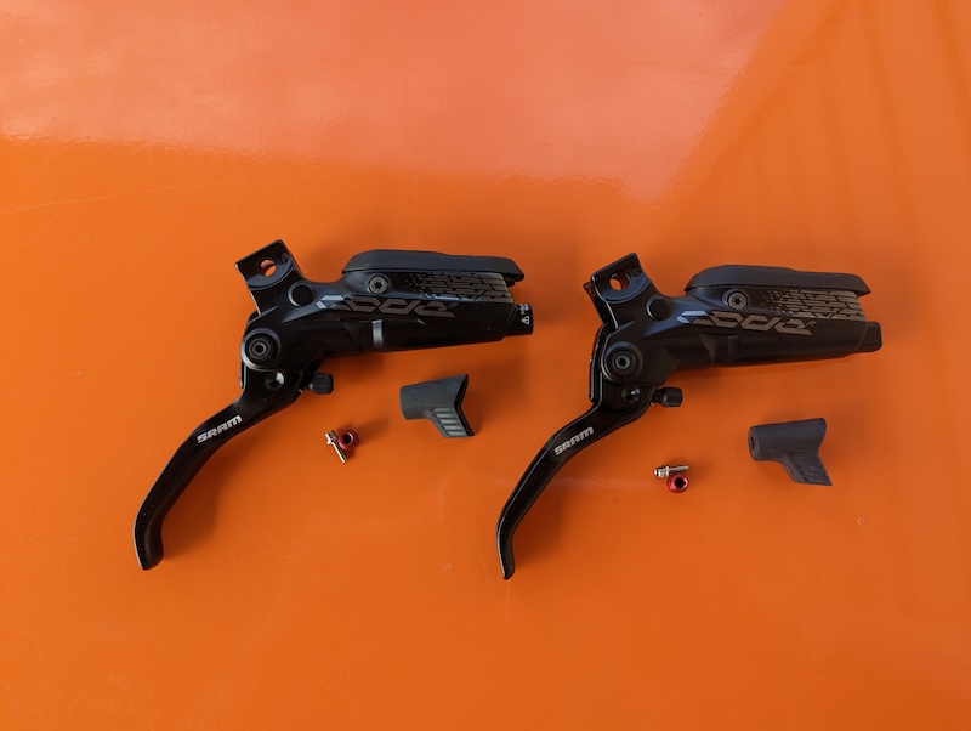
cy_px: 366
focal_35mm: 24
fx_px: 674
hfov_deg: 71.5
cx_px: 486
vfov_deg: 56.9
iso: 46
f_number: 1.85
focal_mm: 6.81
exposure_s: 1/313
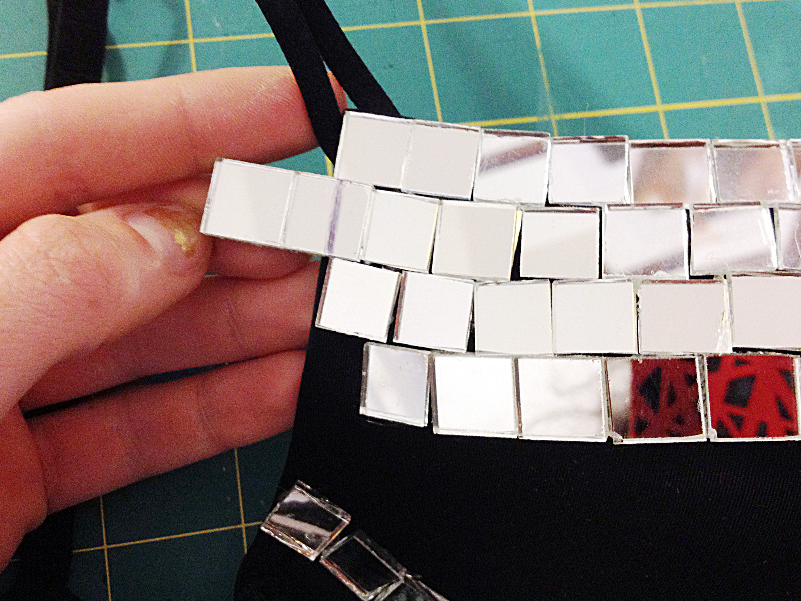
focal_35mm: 42
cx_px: 414
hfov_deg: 44.8
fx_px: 972
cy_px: 259
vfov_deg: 34.3
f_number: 2.4
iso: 200
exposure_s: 1/20
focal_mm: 4.28
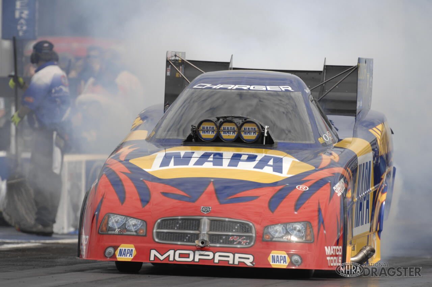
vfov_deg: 1.8
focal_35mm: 750
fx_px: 8988
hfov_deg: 2.8
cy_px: 144
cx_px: 216
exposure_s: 1/1000
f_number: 7.1
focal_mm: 500
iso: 200
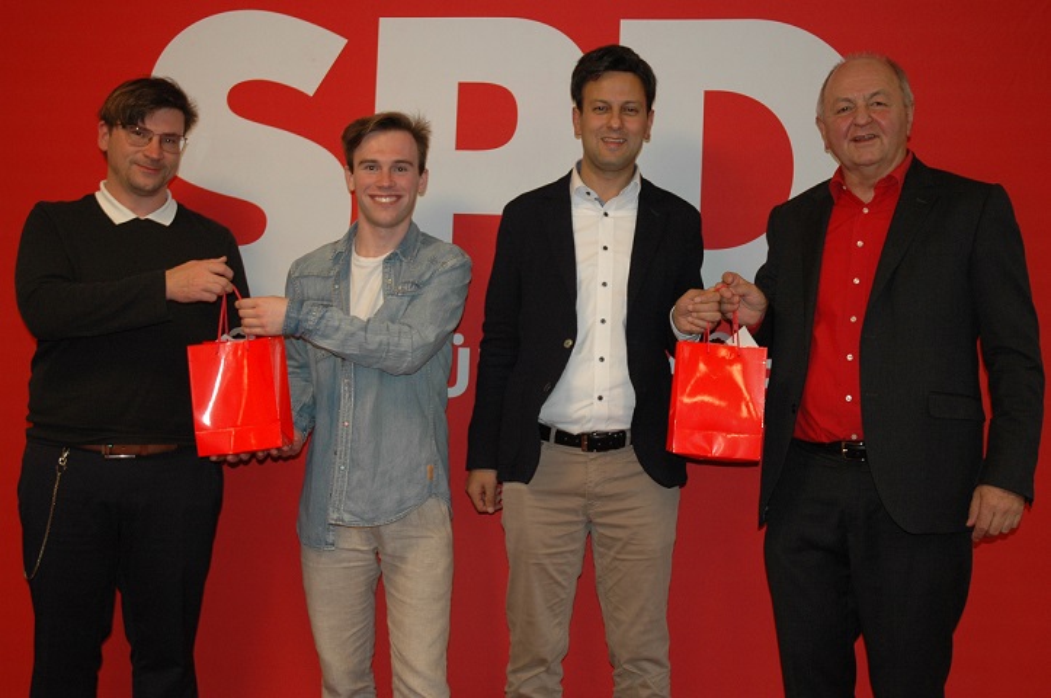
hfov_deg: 45.0
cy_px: 349
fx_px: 1268
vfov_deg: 30.8
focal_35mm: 44
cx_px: 526
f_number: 4
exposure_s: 1/60
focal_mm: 29
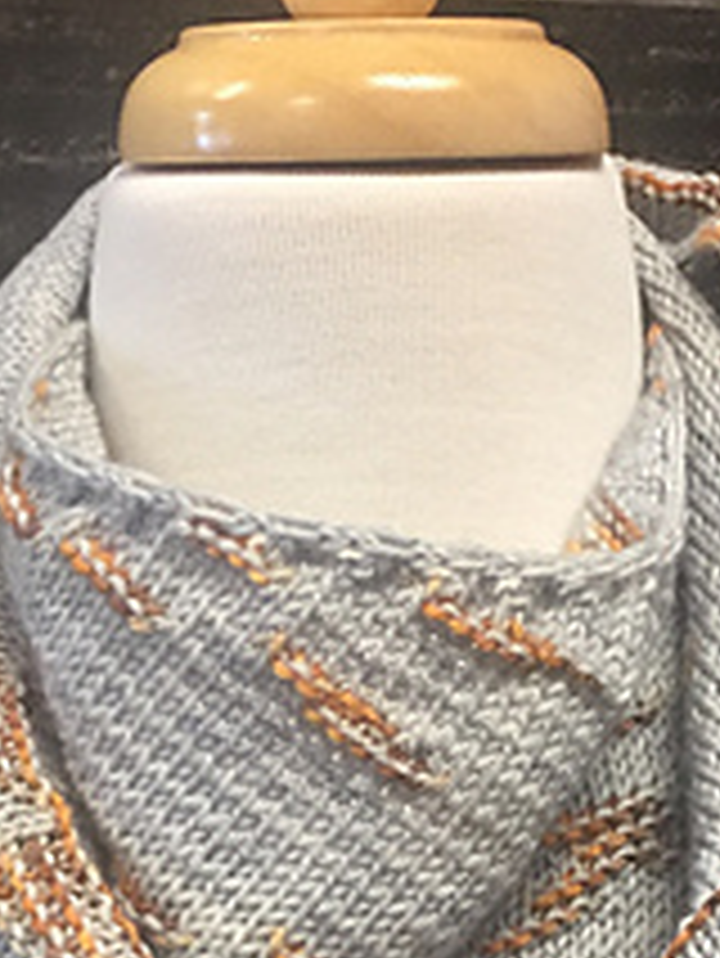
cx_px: 387
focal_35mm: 87
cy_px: 1106
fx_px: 2410
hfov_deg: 17.0
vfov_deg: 21.1
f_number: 2.2
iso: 125
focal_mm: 4.15
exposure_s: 1/30
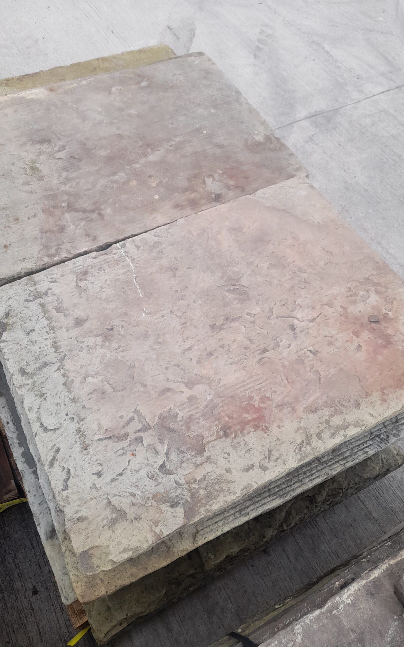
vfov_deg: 68.4
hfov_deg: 45.8
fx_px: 476
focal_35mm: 27
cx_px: 168
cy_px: 323
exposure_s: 1/100
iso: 20
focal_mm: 4.6
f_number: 2
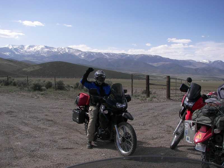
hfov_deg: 51.4
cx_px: 112
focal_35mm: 36
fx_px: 233
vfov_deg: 39.7
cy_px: 84
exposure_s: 1/640
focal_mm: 6
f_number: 4
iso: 50
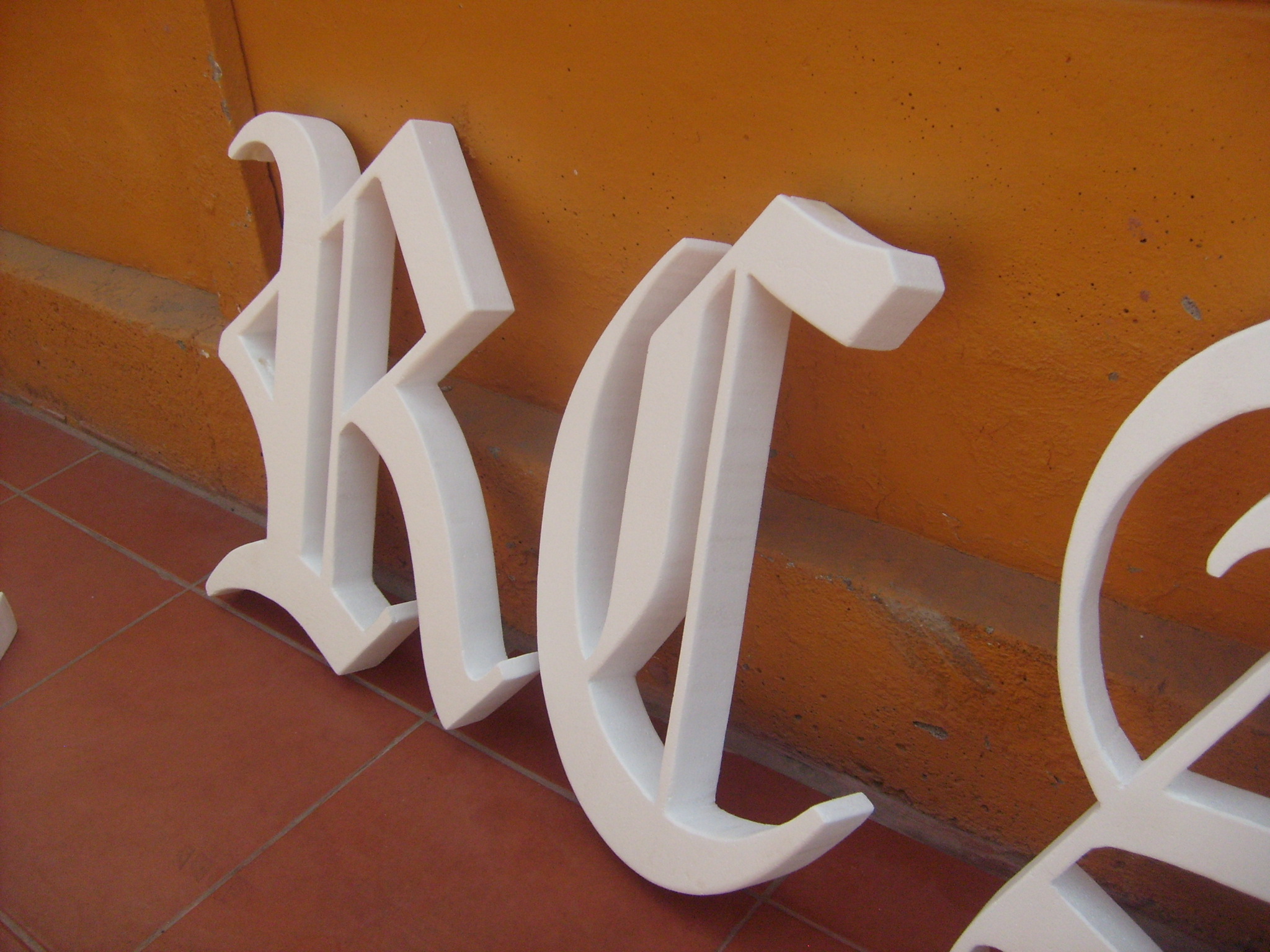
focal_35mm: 35
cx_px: 635
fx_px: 1284
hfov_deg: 52.6
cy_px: 476
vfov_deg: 40.7
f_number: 7.1
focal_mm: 5.8
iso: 80
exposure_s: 1/180
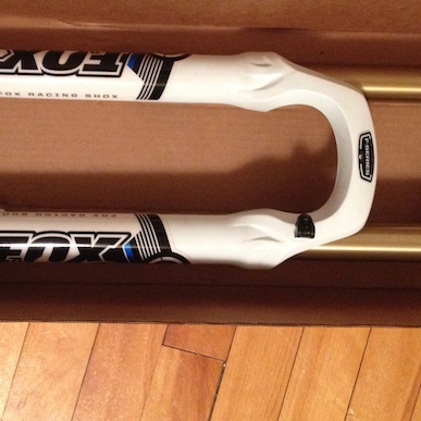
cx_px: 154
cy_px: 151
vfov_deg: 26.8
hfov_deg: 26.8
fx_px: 881
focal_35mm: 64
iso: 400
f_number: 2.4
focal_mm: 4.28
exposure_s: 1/15
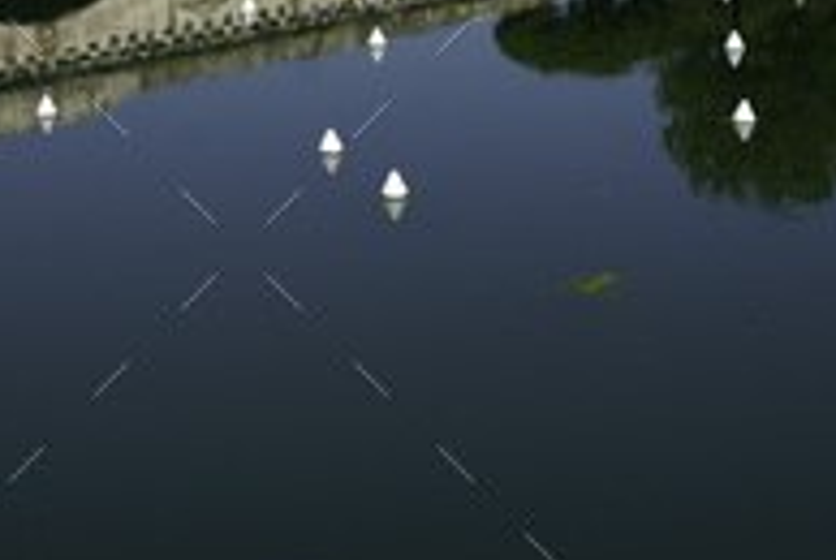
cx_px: 220
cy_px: -196
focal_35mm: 90
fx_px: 2082
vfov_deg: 14.6
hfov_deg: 22.5
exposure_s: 1/640
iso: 100
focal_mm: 29.5
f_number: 7.1
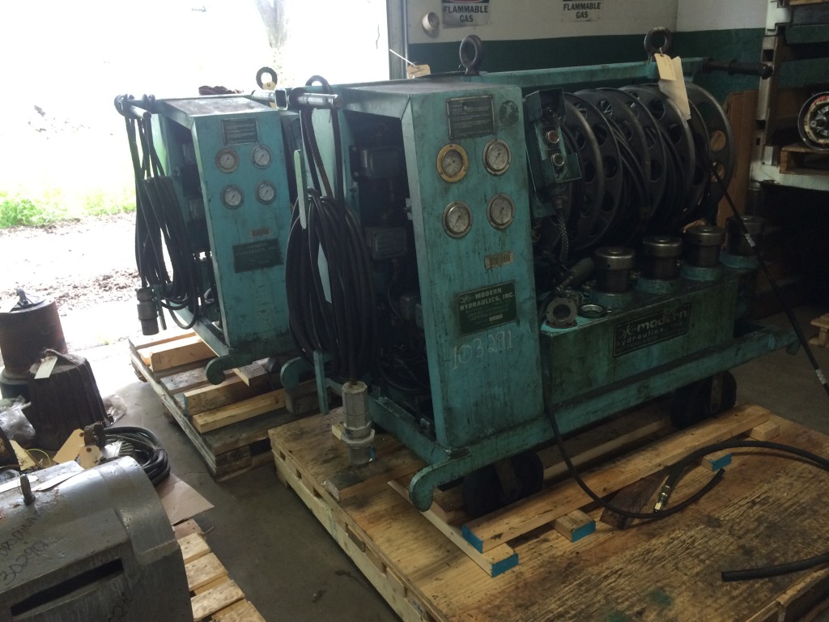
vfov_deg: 48.2
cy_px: 311
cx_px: 414
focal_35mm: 29
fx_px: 695
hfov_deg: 61.7
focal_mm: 4.15
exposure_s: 1/30
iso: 50
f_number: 2.2
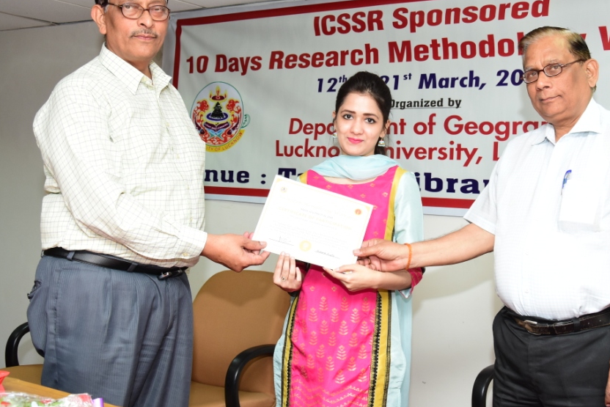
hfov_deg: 40.9
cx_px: 370
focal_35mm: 48
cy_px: 160
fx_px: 813
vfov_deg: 28.0
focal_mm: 26
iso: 800
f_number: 5.6
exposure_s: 1/200
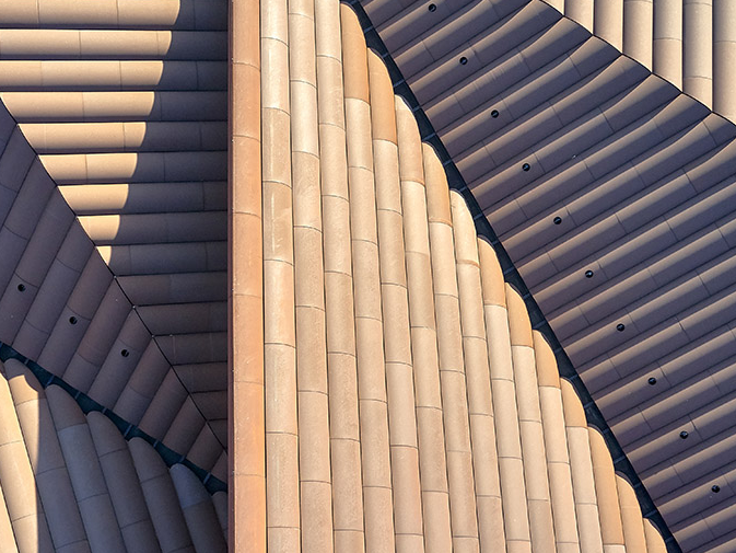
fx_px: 1021
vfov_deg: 30.3
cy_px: 285
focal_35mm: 48
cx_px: 336
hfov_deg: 39.6
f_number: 5
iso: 100
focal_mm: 10.26
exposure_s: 1/240
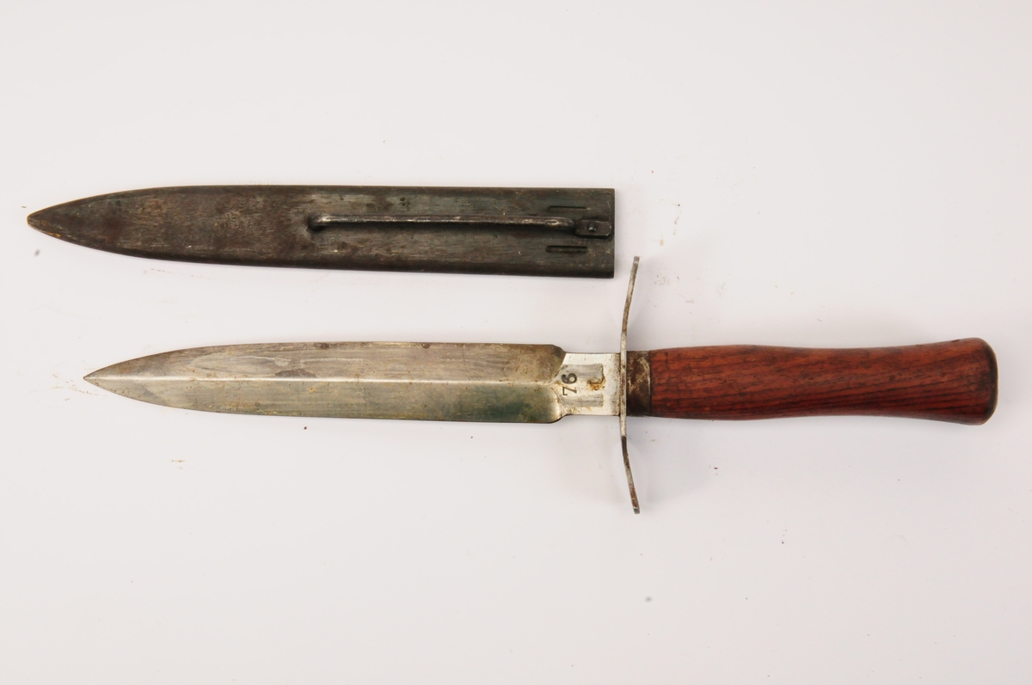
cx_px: 516
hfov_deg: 33.4
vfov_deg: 22.6
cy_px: 342
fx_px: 1718
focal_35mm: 60
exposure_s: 1/200
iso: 1250
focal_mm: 40
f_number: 22
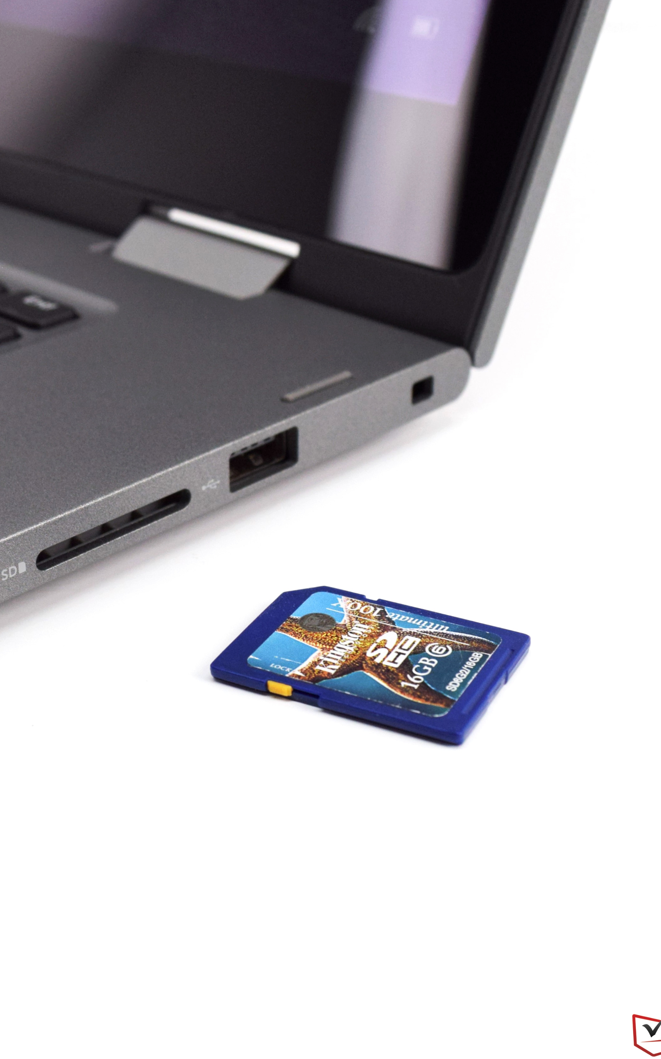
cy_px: 528
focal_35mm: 51
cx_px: 77
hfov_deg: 24.7
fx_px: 1470
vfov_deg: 39.6
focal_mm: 22
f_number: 7.1
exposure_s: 1/125
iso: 400
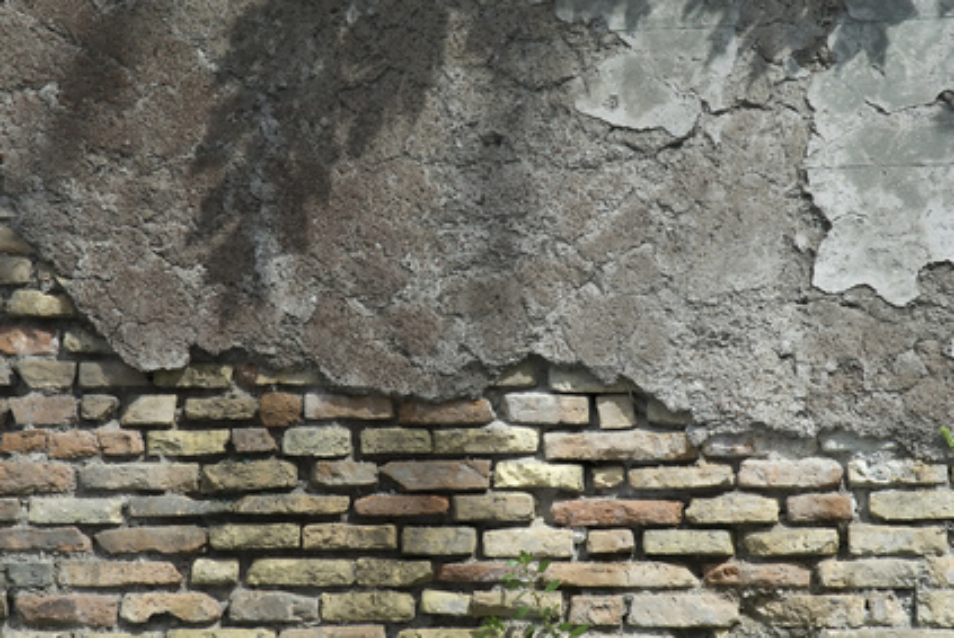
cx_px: 477
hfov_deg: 16.1
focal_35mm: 128
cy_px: 319
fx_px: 3382
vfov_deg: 10.8
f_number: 8
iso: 100
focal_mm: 85
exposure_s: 1/160
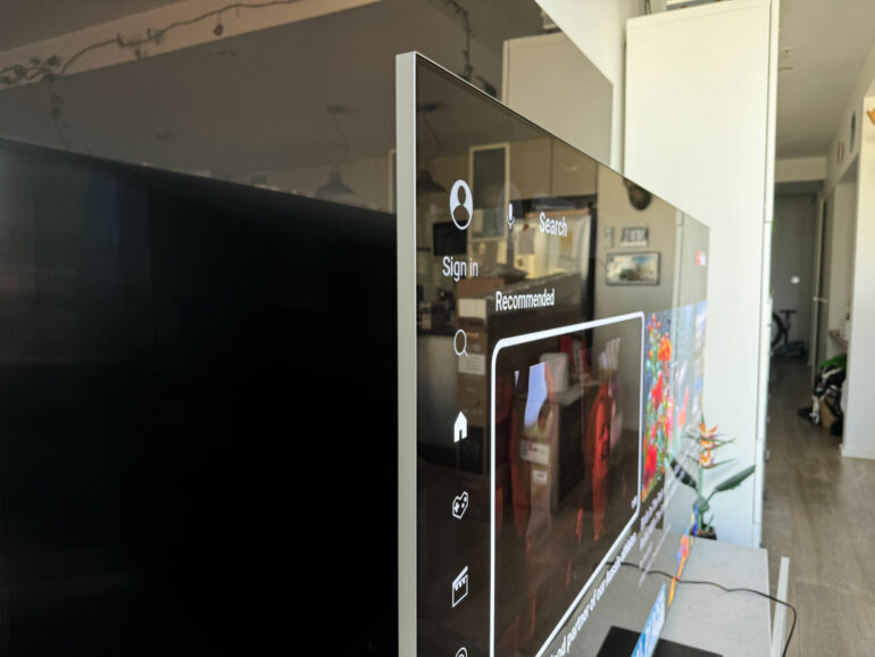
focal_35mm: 24
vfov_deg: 56.8
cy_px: 328
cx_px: 438
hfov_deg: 71.6
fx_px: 607
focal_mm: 6.8
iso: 125
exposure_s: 1/50
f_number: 1.8
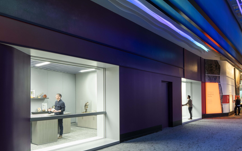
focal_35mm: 27
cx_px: 134
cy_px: 74
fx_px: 178
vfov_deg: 46.0
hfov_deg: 68.2
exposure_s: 4
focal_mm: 19
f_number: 16
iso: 200
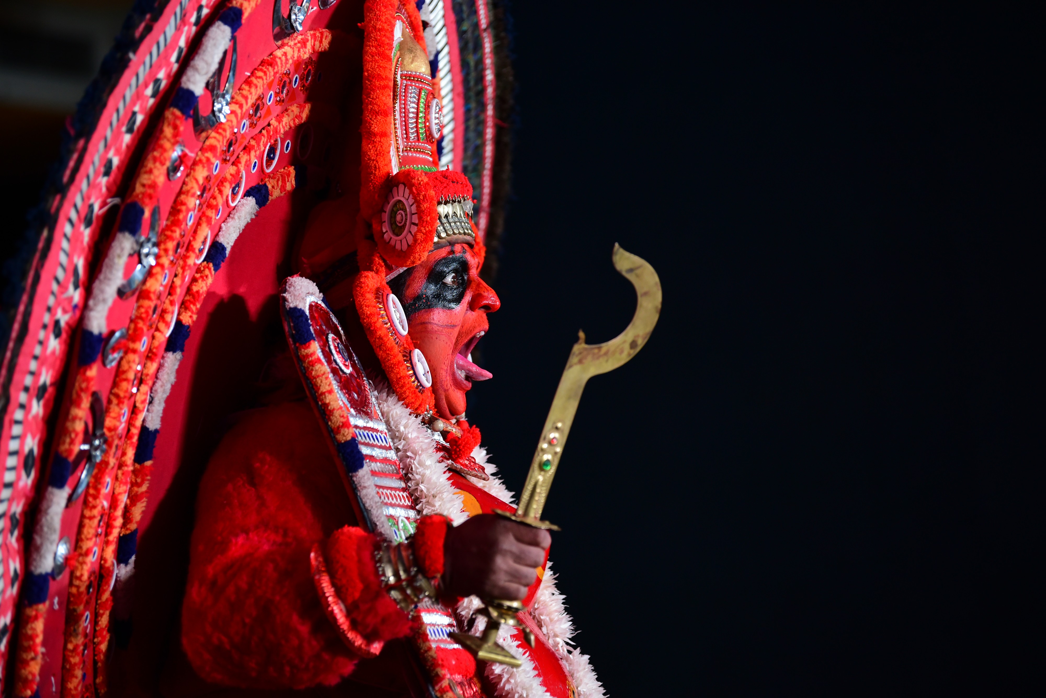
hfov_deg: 15.2
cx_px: 523
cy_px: 349
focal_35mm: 135
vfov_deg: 10.2
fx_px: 3924
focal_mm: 135
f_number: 2.8
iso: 1250
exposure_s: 1/640
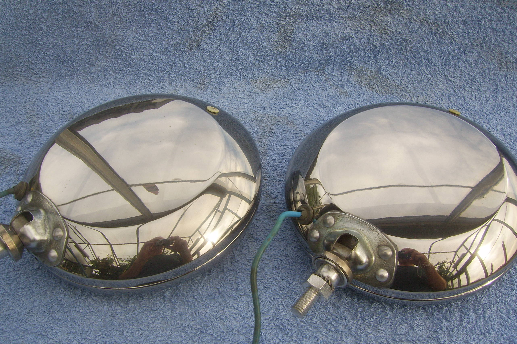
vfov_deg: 33.4
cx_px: 261
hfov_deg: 48.5
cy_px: 174
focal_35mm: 40
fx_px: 574
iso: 50
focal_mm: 7.8
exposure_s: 1/160
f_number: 6.4
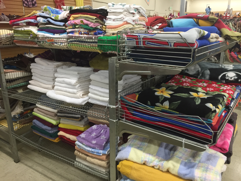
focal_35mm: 29
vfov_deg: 48.2
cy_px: 90
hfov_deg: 61.7
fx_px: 202
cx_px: 120
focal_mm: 4.15
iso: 50
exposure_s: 1/30
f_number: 2.2
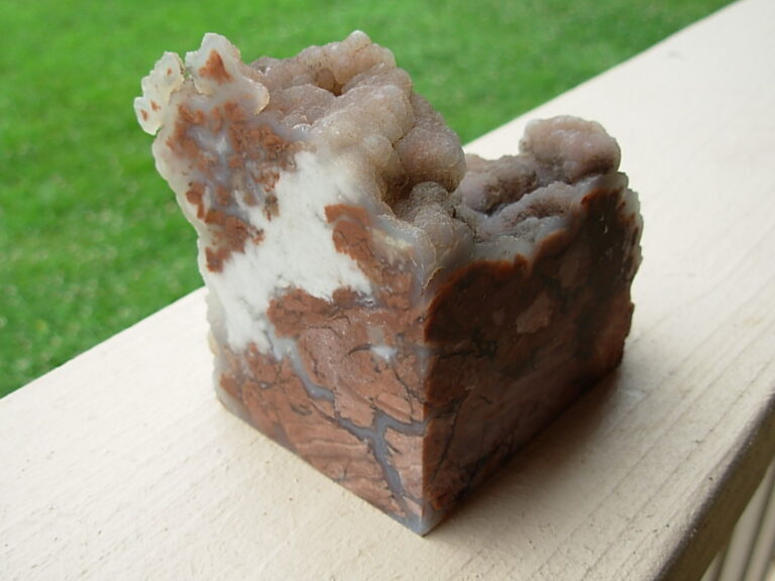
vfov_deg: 37.7
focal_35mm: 38
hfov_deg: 49.0
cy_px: 290
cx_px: 388
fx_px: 851
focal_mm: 6.3
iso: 50
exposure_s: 1/49.4
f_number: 2.9
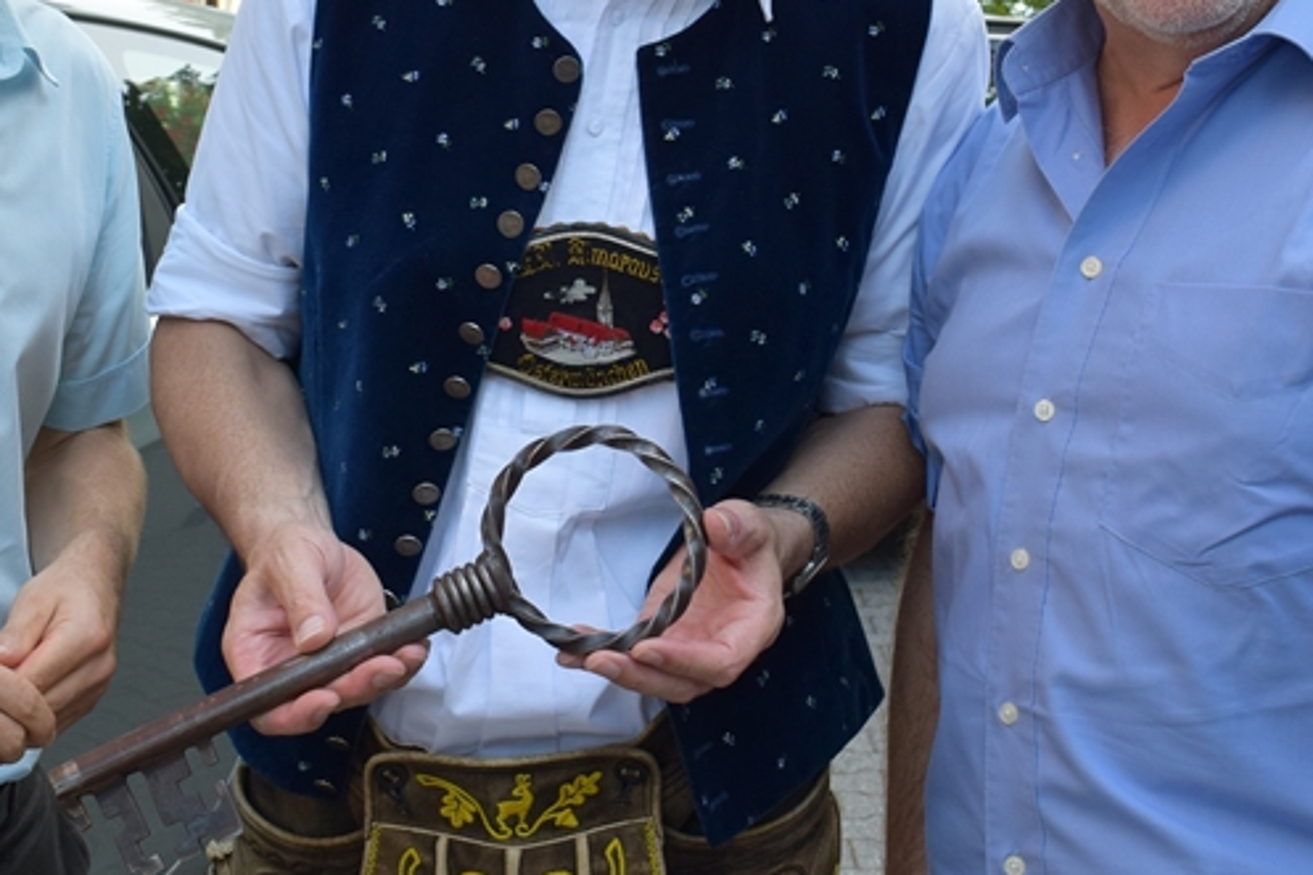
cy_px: 242
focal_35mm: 68
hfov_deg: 29.6
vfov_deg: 19.9
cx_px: 576
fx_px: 2479
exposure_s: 1/160
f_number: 6.3
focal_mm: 22
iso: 400
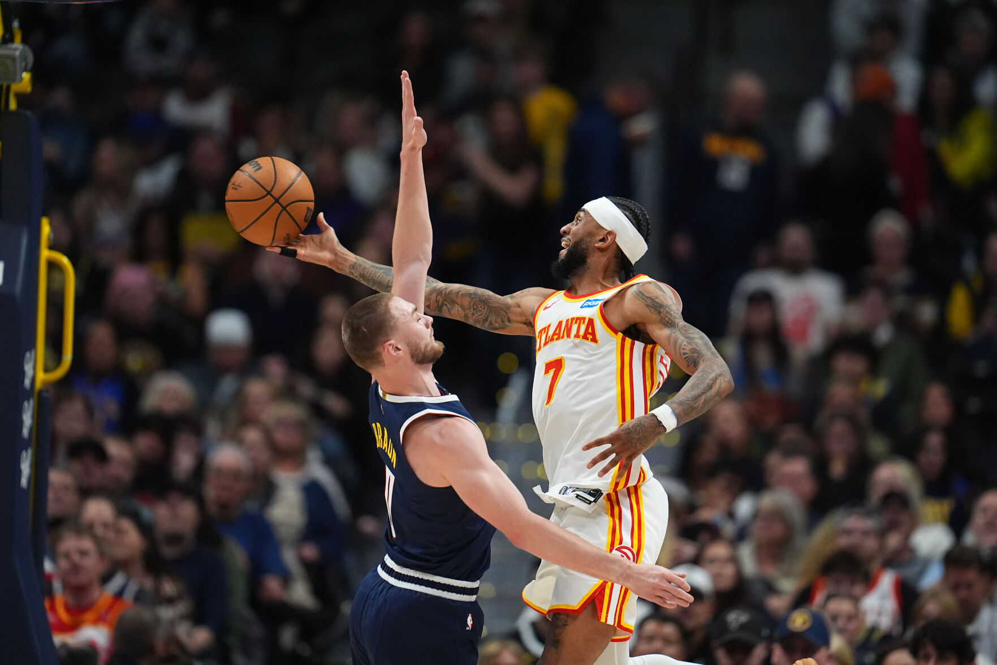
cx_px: 498
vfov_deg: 3.4
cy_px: 332
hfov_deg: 5.2
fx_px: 11076
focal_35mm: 400
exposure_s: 1/2000
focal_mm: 400
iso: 5000
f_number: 3.2
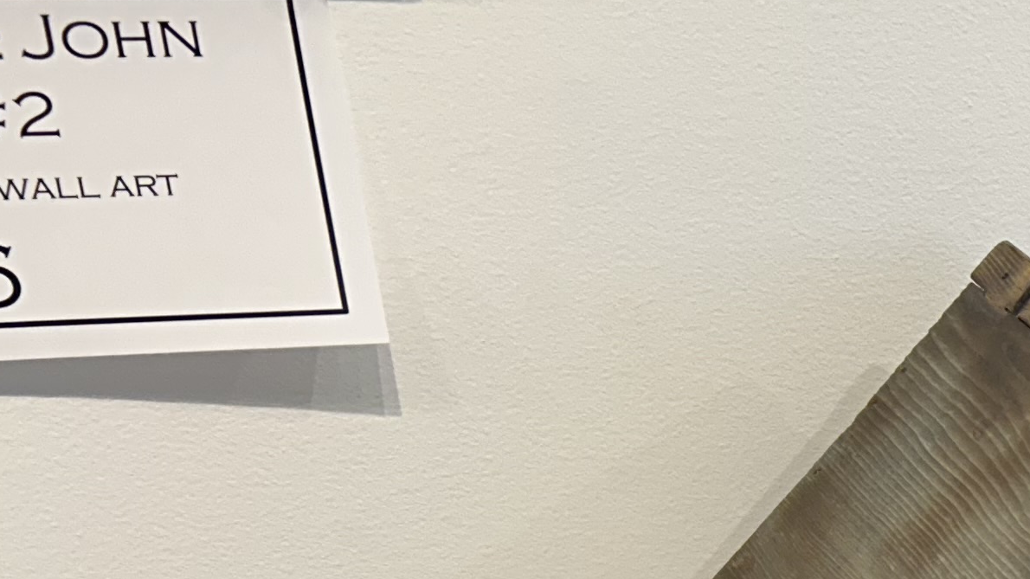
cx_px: 1638
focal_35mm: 96
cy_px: 1116
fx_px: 2622
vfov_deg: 11.5
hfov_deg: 18.9
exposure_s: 1/120
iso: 50
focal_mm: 5.7
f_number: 1.5
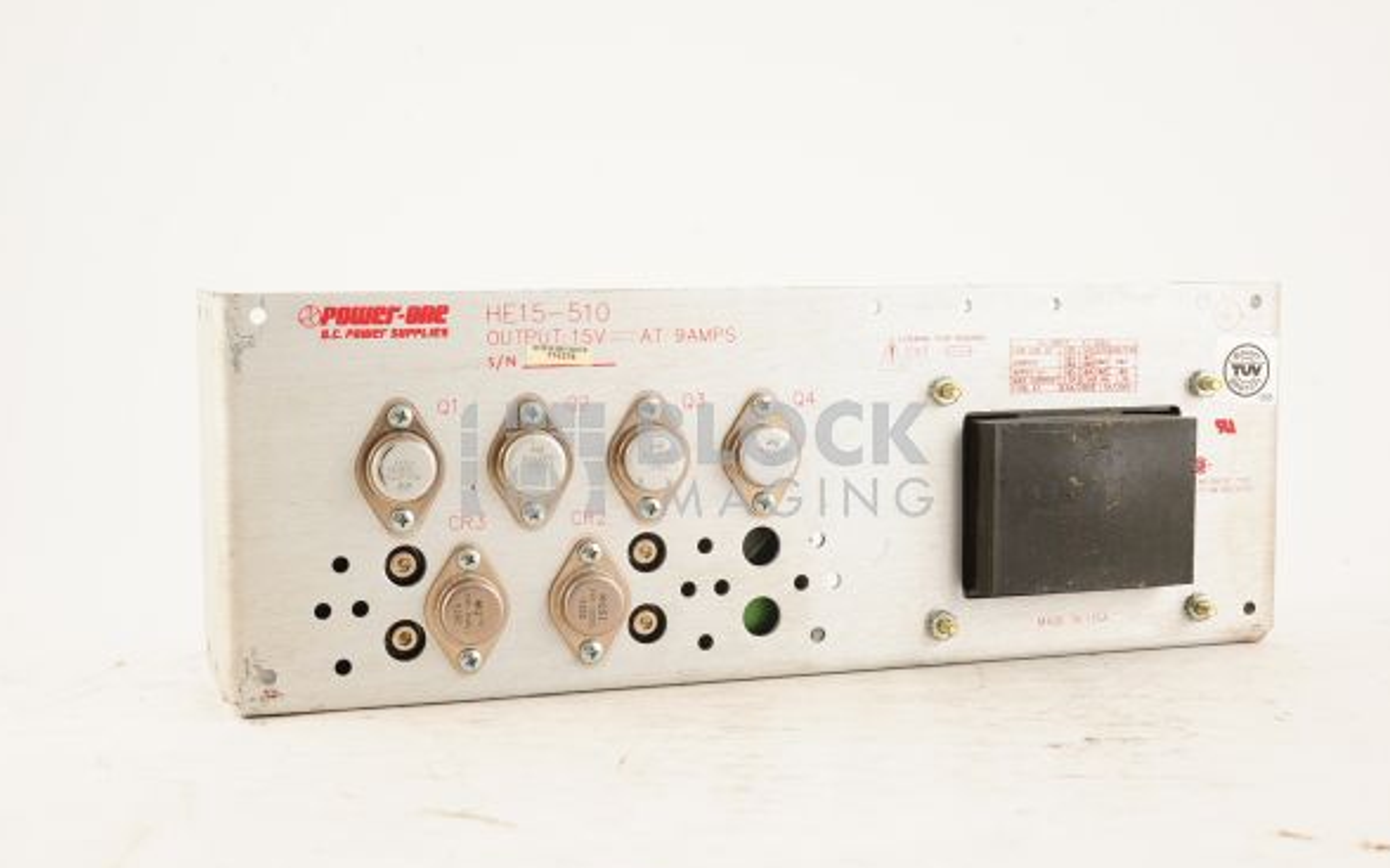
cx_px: 697
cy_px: 460
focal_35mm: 52
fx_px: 1969
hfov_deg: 38.9
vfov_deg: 24.8
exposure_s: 1/125
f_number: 11
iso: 1600
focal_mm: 50
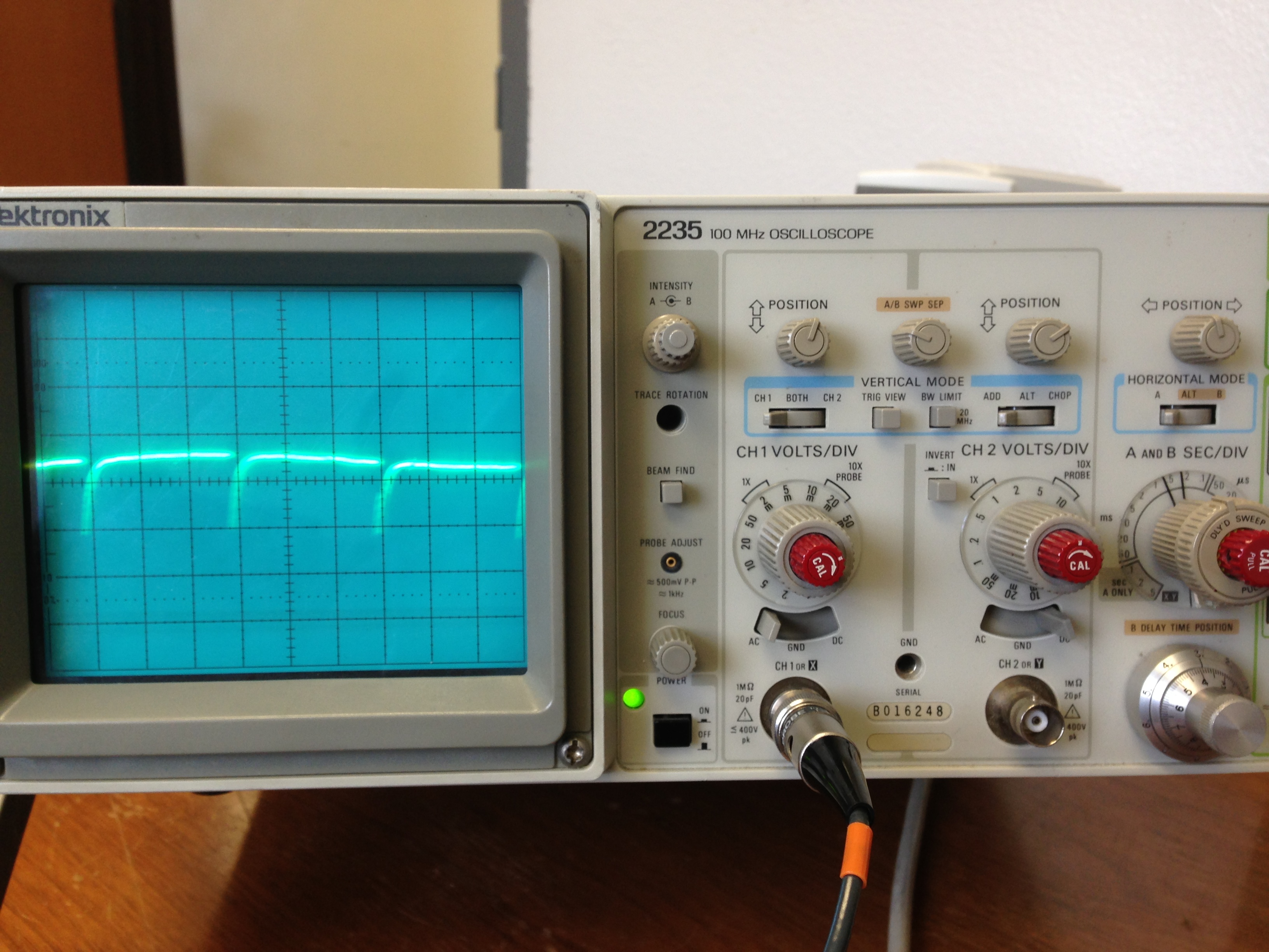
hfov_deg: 55.4
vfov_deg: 42.9
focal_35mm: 33
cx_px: 634
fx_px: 1210
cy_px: 476
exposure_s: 1/30
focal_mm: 4.13
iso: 50
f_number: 2.4
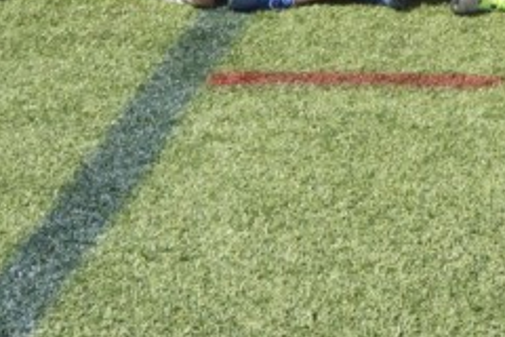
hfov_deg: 13.9
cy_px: -343
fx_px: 1978
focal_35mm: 141
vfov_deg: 9.1
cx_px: 669
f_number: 14
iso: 400
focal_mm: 22
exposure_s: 1/250
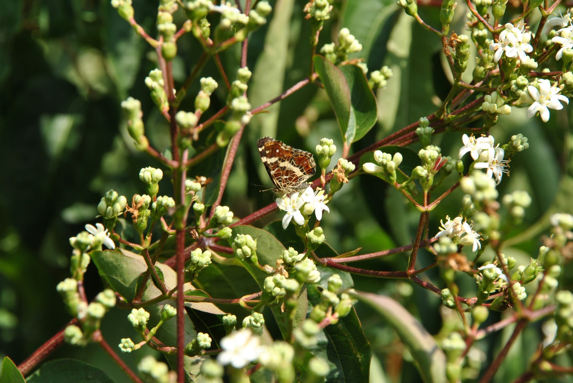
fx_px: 4781
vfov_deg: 4.6
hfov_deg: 6.9
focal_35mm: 300
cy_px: 192
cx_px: 286
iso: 200
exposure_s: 1/200
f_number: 11
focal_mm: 200
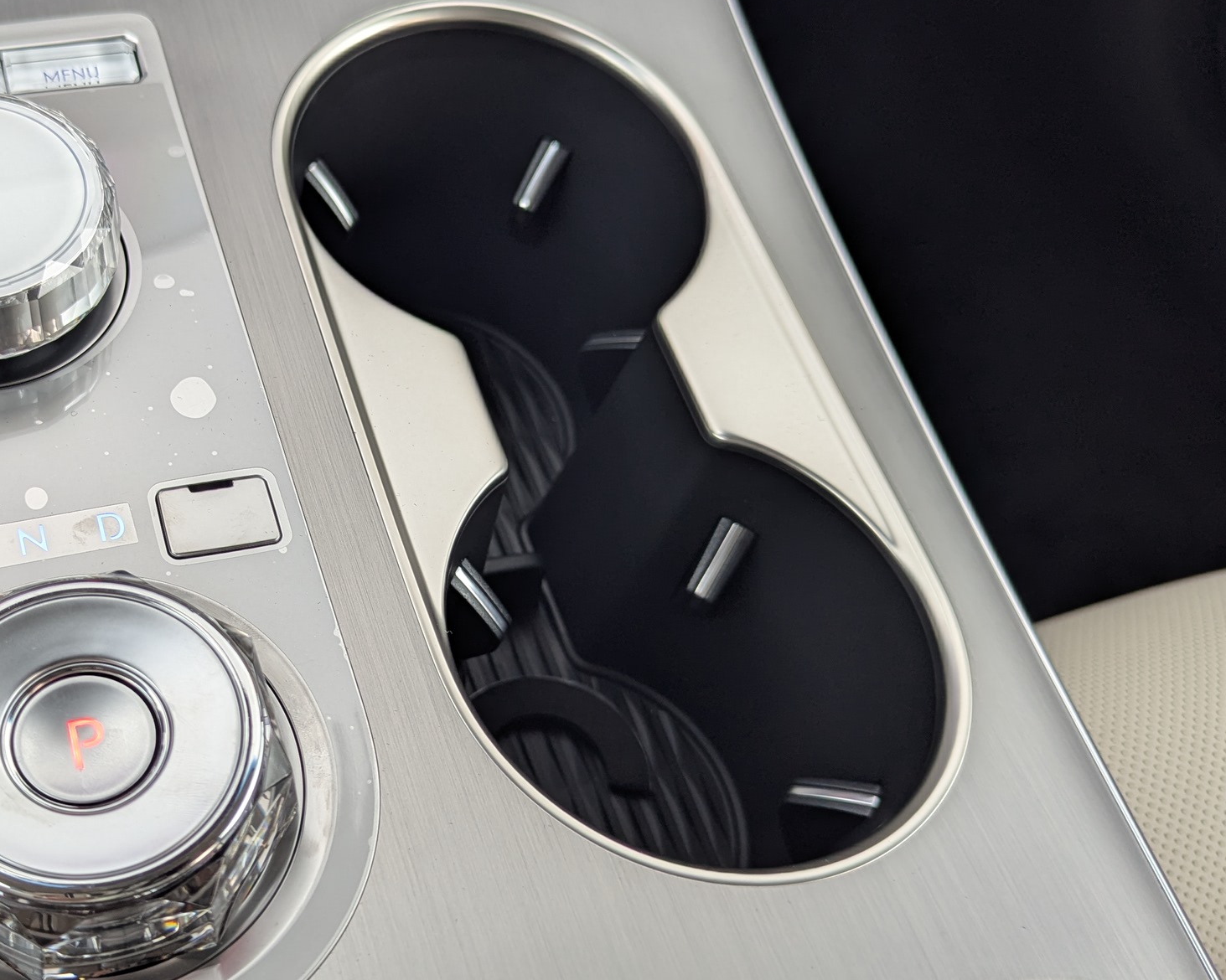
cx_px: 348
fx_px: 1487
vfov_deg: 36.5
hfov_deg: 43.7
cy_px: 484
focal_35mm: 41
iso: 50
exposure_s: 1/41.9
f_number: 1.85
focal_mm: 6.81
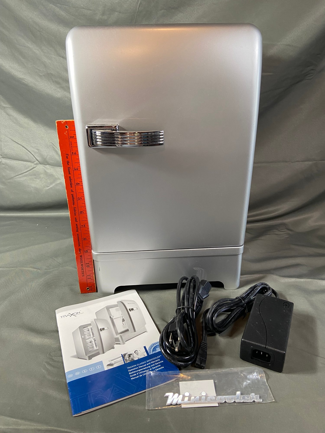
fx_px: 325
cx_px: 162
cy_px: 216
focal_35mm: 26
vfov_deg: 67.3
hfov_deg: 53.1
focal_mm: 4.25
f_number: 1.8
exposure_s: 1/60
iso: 80
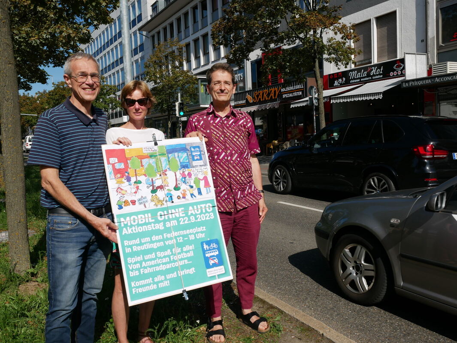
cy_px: 172
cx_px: 228
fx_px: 449
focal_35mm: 34
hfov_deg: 53.9
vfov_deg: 41.8
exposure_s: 1/800
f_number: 7.1
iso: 200
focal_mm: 17
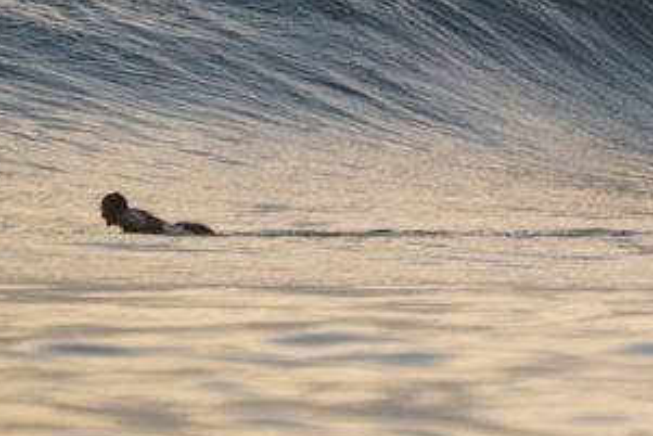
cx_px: 920
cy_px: -146
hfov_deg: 3.0
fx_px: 12340
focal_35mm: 680
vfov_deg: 2.0
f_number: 6.3
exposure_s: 1/250
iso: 800
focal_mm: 200
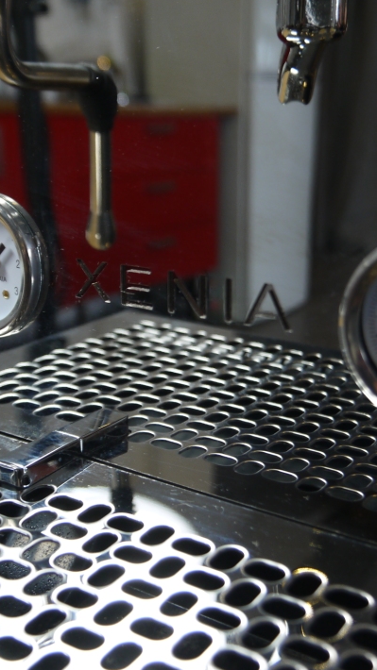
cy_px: 309
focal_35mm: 44
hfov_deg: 27.1
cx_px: 203
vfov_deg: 46.4
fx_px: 783
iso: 250
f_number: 3.5
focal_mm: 14
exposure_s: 1/60
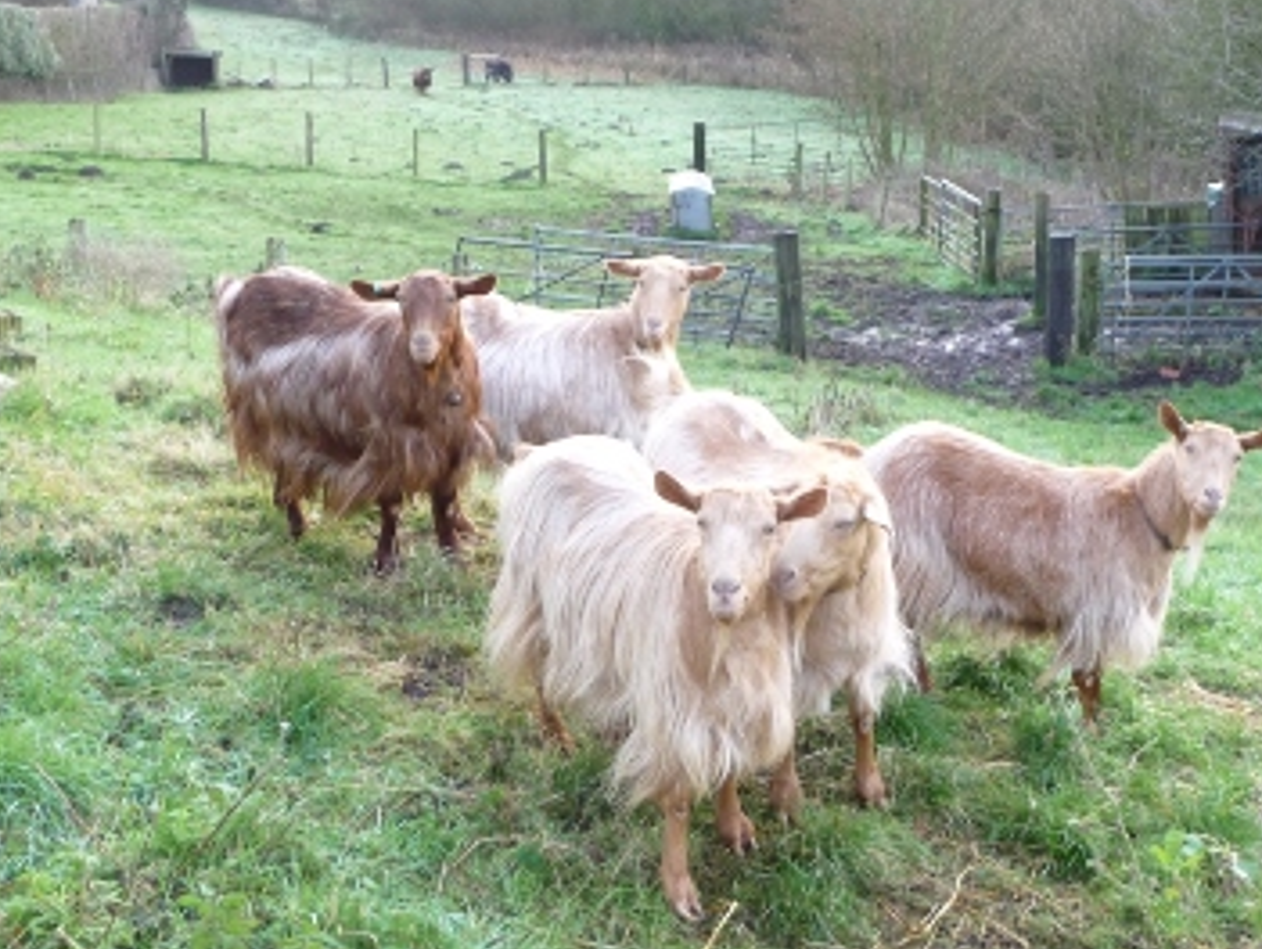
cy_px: 496
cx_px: 690
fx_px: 1861
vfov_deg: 28.6
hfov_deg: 37.4
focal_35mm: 51
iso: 160
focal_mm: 6.7
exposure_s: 1/30
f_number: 3.9
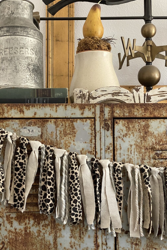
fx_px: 383
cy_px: 125
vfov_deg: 36.2
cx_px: 72
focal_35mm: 55
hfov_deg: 24.6
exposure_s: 1/60
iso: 320
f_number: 2
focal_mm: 6
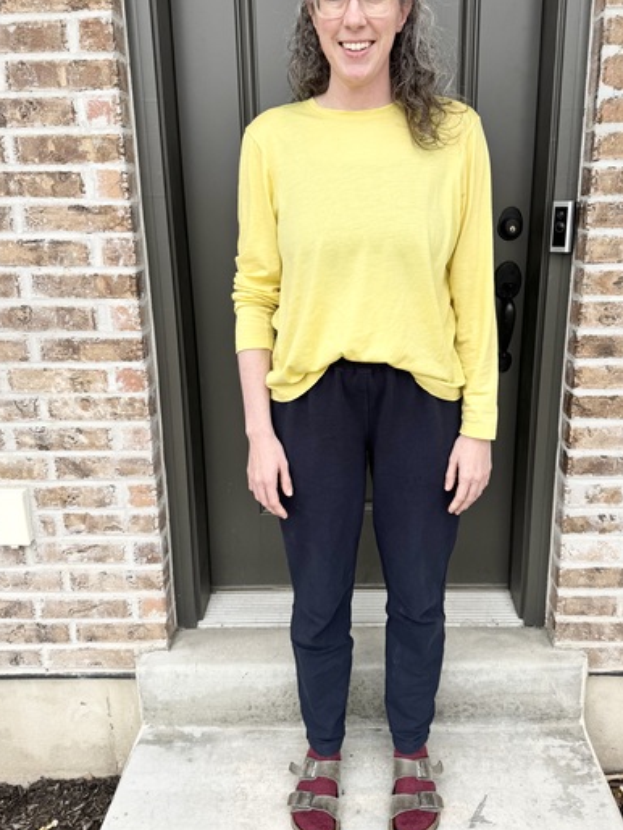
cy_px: 379
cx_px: 352
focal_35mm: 28
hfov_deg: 49.7
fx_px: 671
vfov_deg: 63.3
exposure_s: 1/621
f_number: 1.78
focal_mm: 6.76
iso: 80
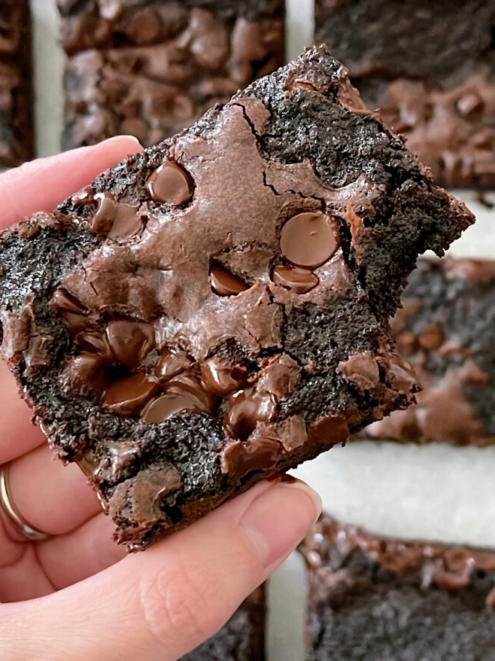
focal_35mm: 35
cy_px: 306
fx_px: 668
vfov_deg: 52.6
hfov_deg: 40.7
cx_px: 244
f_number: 1.6
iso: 1000
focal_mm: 5.1
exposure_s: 1/103
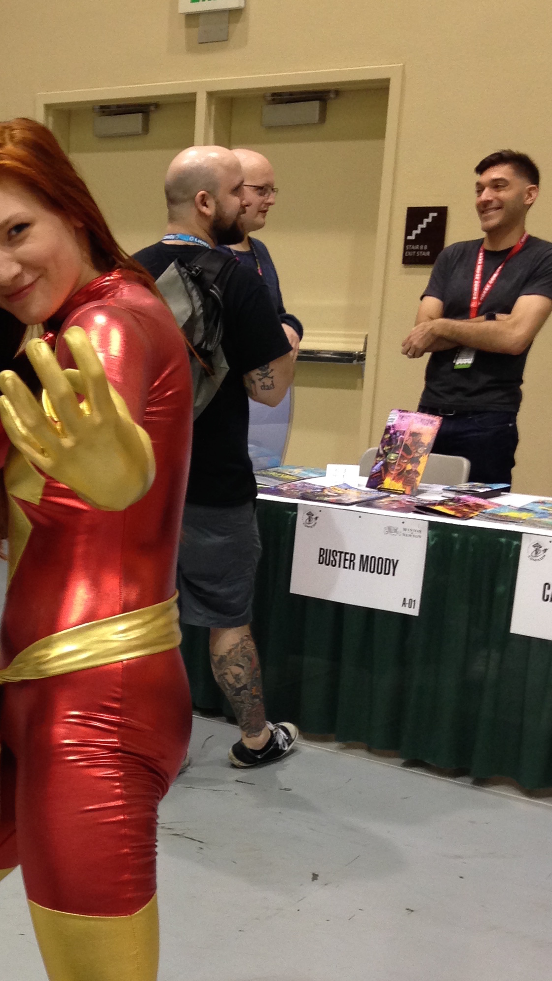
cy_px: 718
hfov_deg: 19.7
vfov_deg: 34.8
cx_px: -12
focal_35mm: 59
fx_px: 1535
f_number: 2.4
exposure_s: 1/20
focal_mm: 4.12
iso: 125
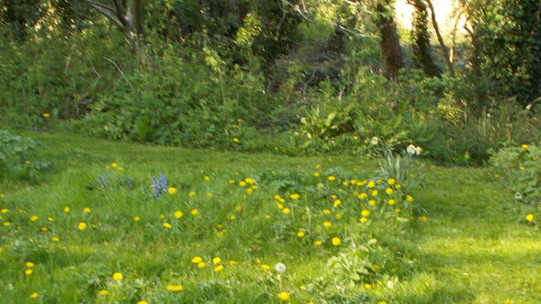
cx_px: 316
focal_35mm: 85
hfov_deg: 25.0
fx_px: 1219
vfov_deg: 14.1
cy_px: 266
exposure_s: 1/50
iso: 80
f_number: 4.2
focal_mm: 7.9
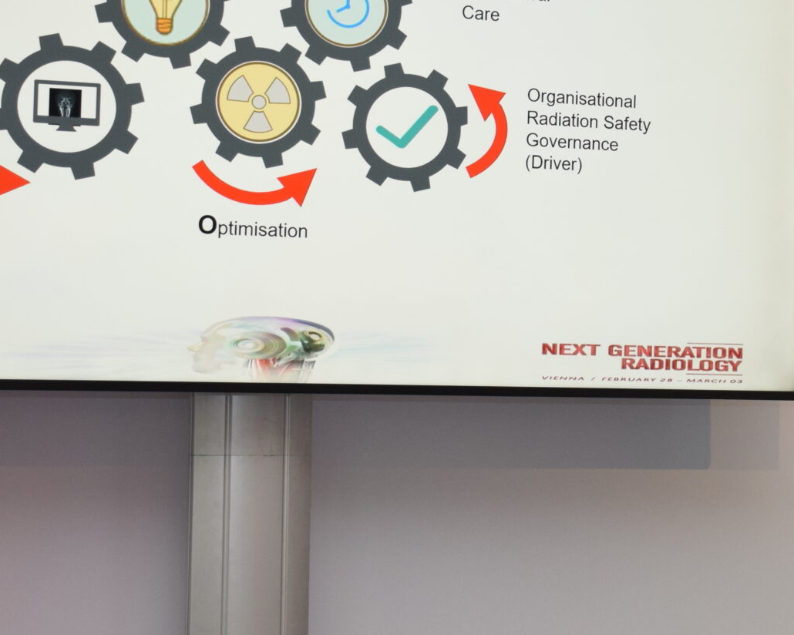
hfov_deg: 17.0
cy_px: 229
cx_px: 643
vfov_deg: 13.7
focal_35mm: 112
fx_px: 2632
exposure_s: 1/125
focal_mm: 32
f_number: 5.6
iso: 800
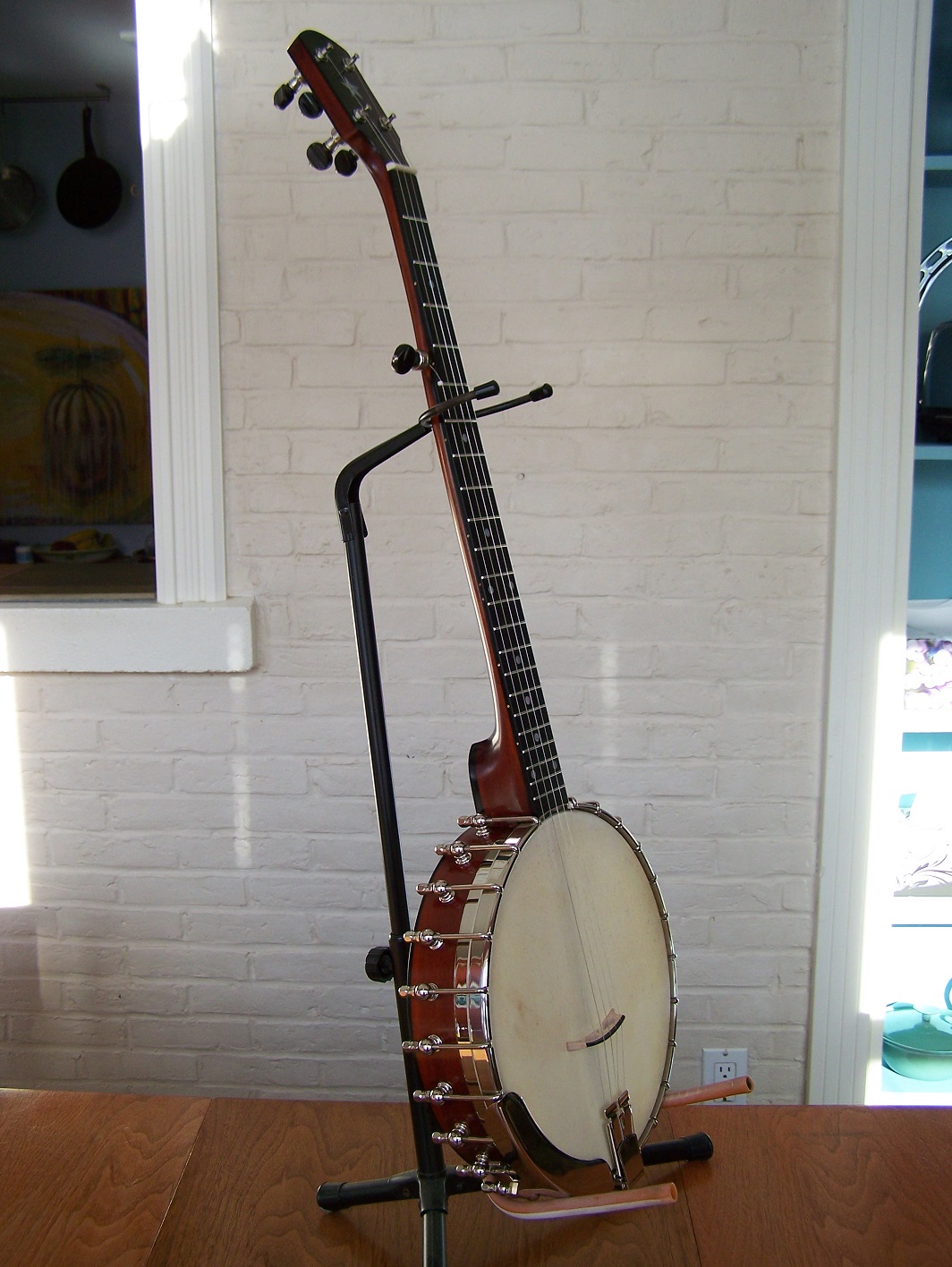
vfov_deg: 48.9
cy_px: 634
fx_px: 1392
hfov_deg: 37.8
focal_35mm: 38
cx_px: 476
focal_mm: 6.3
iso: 80
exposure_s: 1/200
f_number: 2.8
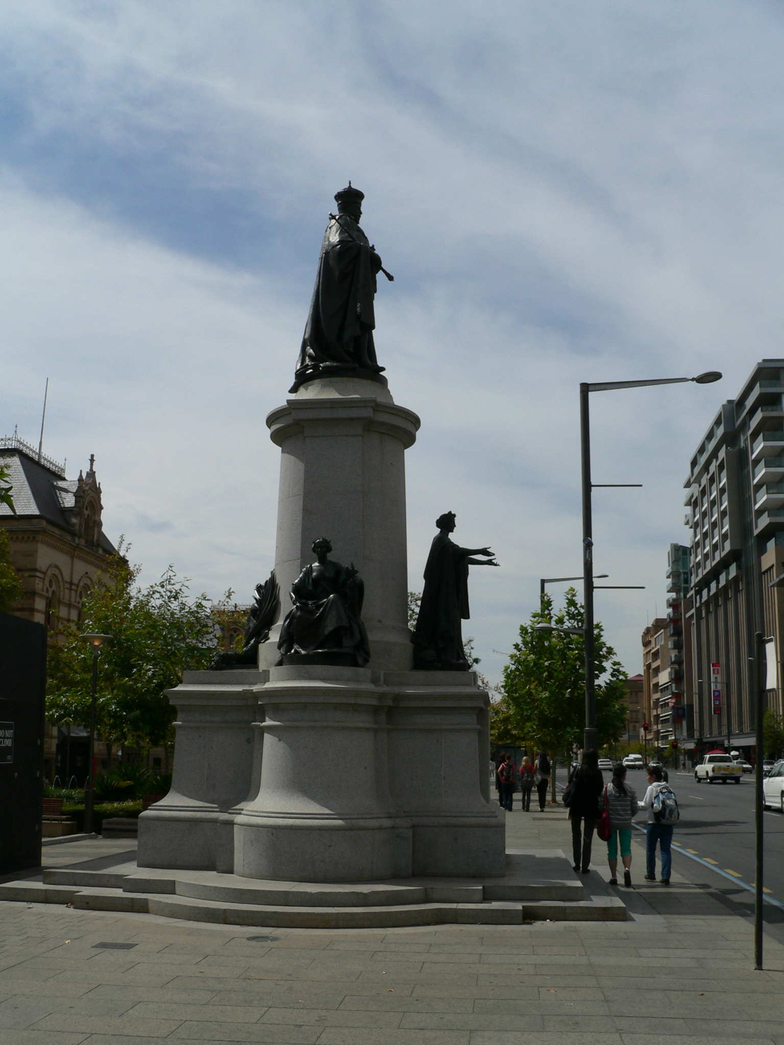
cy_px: 522
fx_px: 1087
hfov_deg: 39.7
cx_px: 392
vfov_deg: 51.4
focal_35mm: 36
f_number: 5.6
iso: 80
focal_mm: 6
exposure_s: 1/1000
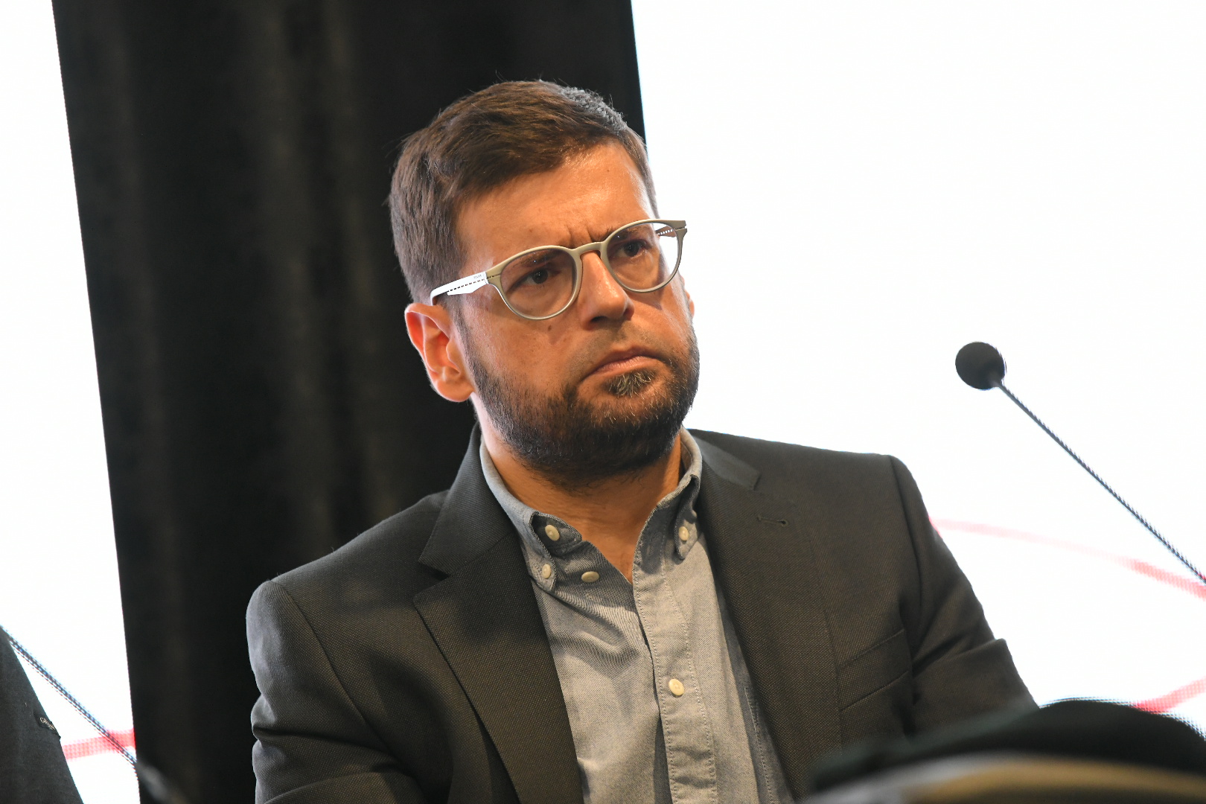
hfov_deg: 10.3
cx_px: 603
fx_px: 6699
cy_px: 402
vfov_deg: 6.9
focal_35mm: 200
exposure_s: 1/200
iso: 4000
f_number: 4
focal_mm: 200
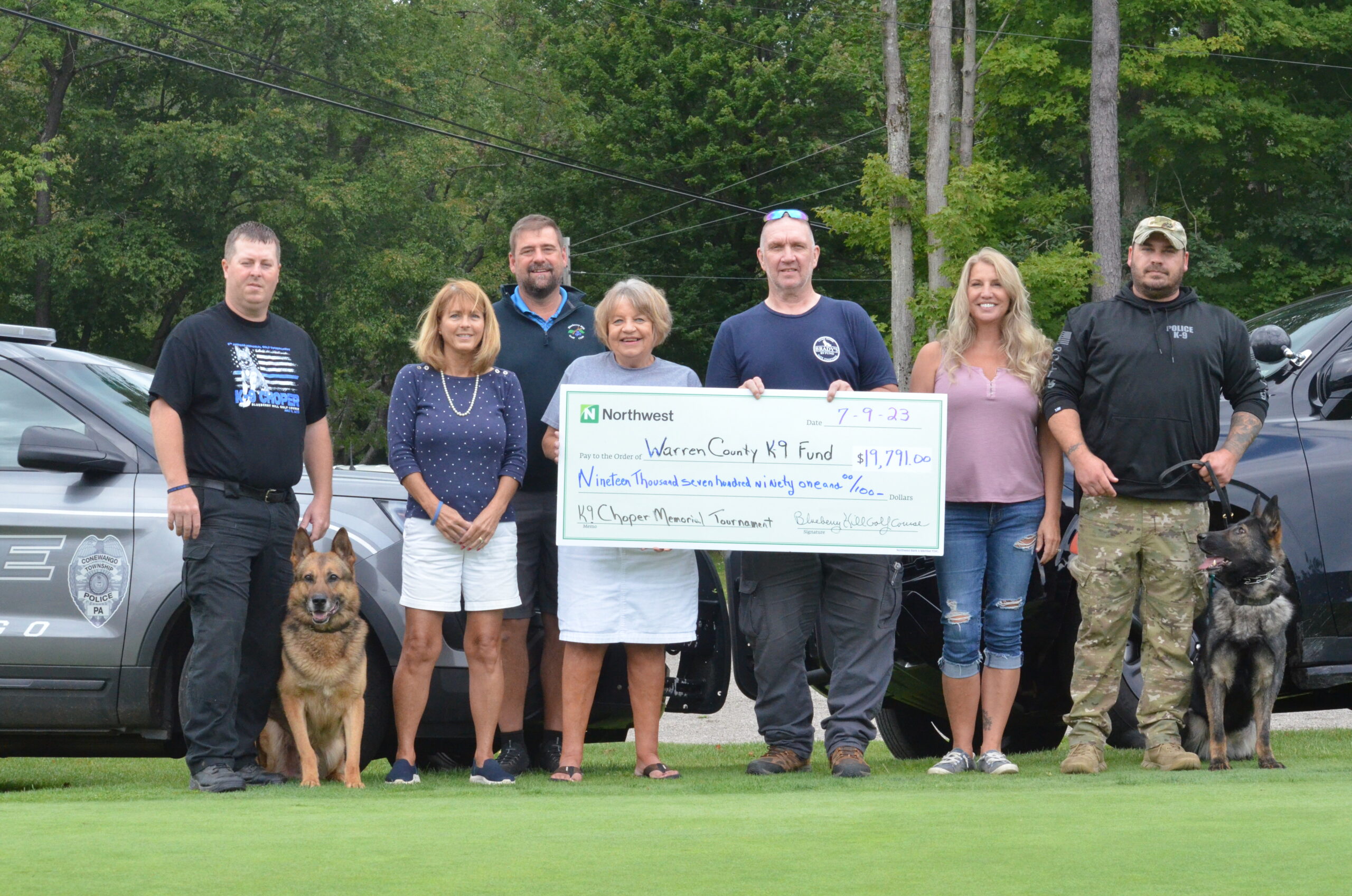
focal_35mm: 82
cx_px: 676
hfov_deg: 24.7
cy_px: 448
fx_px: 3092
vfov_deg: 16.5
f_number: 13
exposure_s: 1/640
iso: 2500
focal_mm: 55
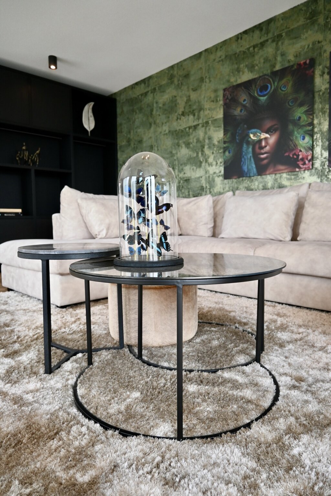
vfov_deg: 73.7
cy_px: 248
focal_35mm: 24
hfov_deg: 53.1
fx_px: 331
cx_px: 166
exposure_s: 1/125
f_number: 3.5
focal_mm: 16
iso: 640
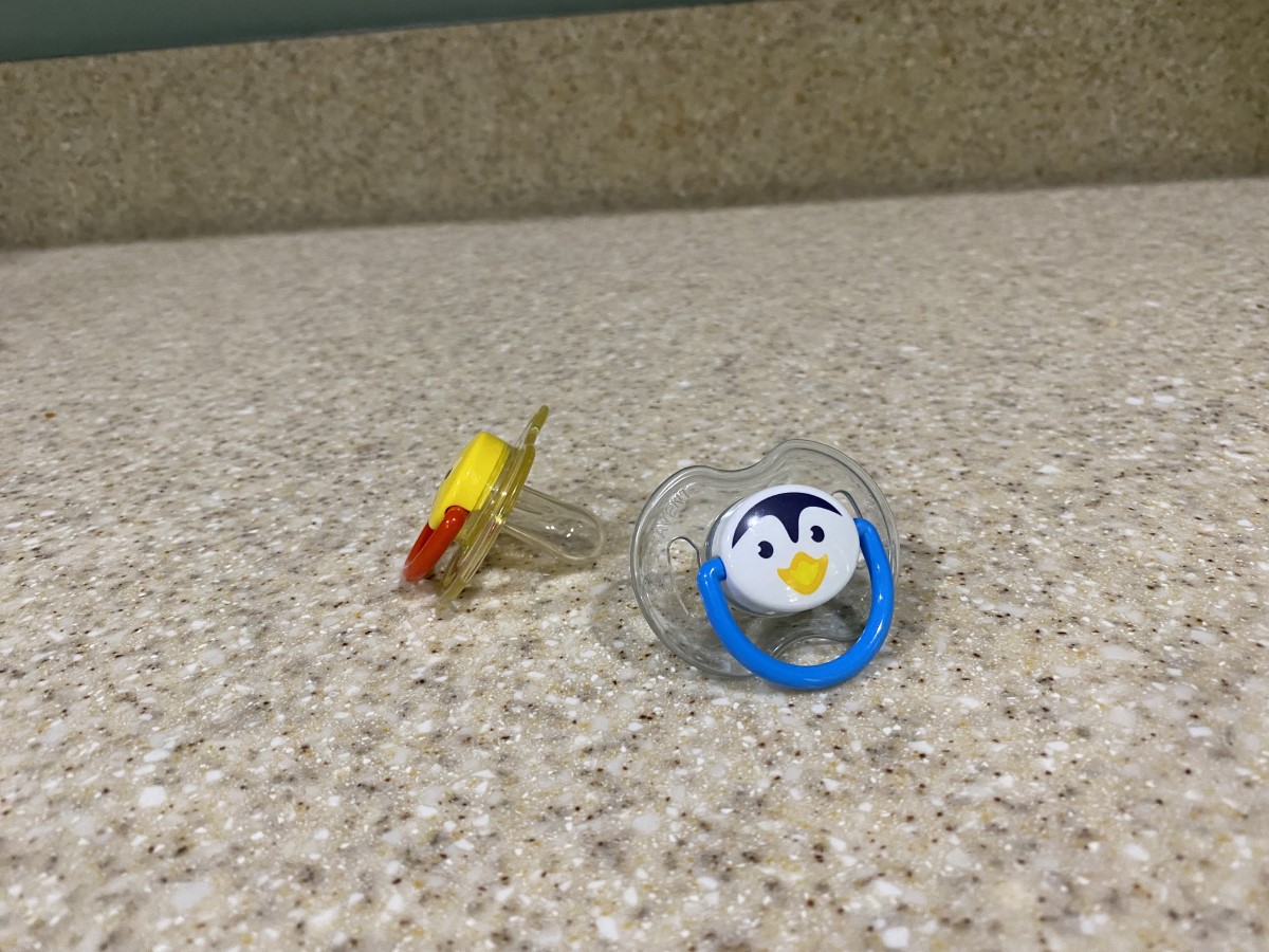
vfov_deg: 53.1
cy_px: 476
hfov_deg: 67.3
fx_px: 953
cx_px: 634
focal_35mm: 26
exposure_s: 1/60
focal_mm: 4.25
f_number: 1.8
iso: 250
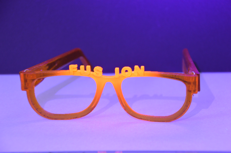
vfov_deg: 11.7
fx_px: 750
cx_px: 116
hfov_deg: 17.5
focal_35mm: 117
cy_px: 76
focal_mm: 78
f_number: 5.6
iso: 800
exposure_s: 1
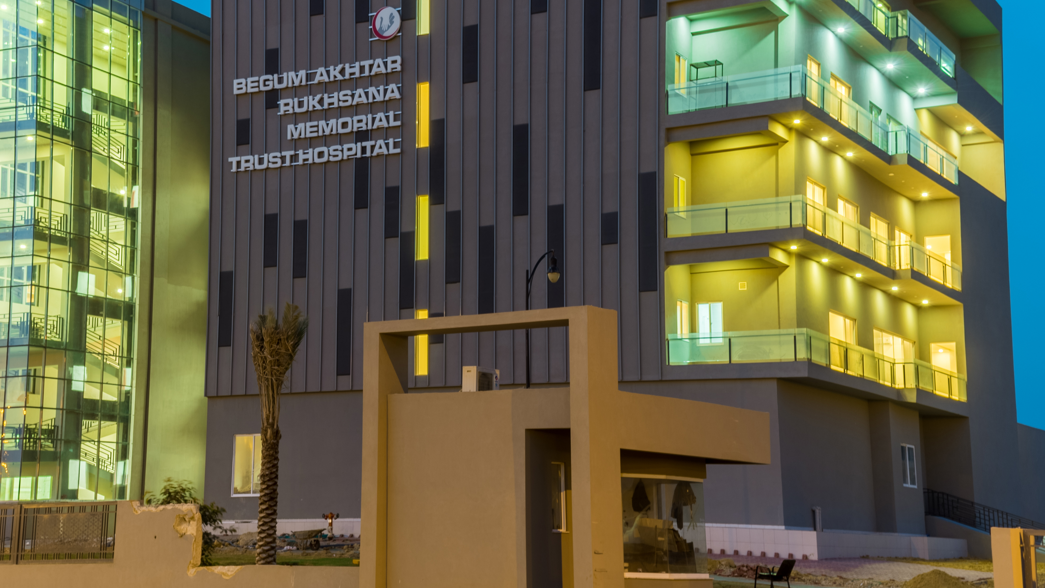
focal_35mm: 64
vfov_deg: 18.8
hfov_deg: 32.8
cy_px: 288
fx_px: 1773
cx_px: 427
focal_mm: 40
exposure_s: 1.3
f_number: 9
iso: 100
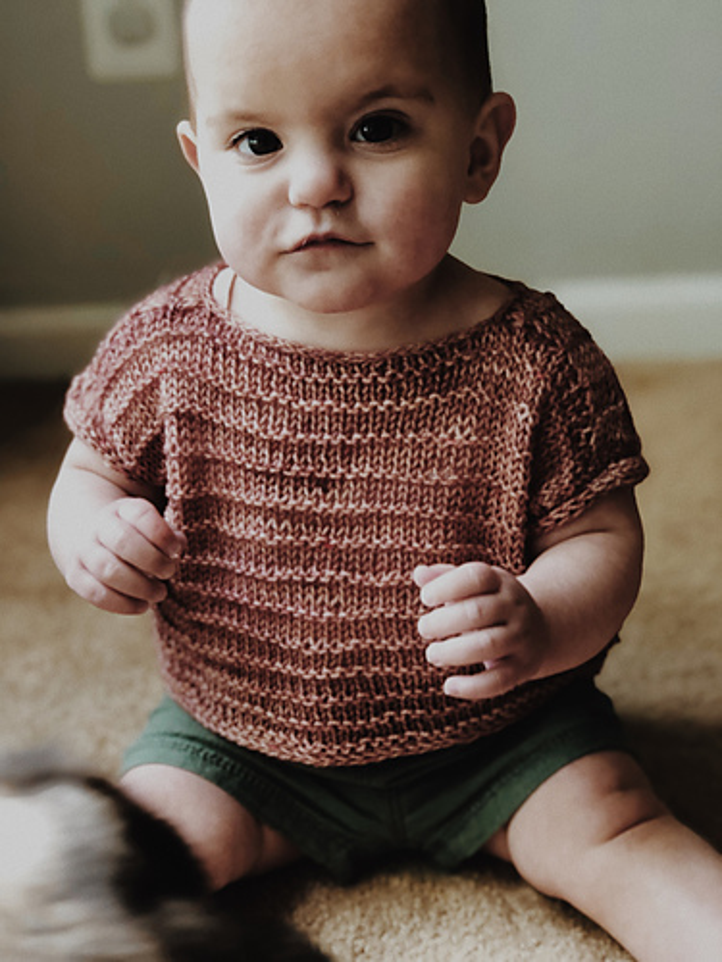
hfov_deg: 25.7
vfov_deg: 33.8
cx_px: 361
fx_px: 1585
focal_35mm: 57
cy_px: 481
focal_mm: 6.6
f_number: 2.8
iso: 50
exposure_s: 1/30
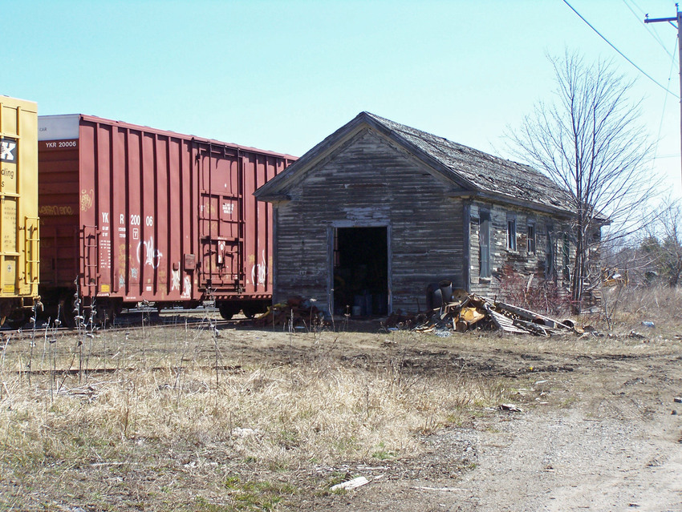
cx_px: 341
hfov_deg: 23.8
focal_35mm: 82
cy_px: 256
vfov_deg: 18.0
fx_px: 1617
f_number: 3.2
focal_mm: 13.7
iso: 100
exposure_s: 1/800
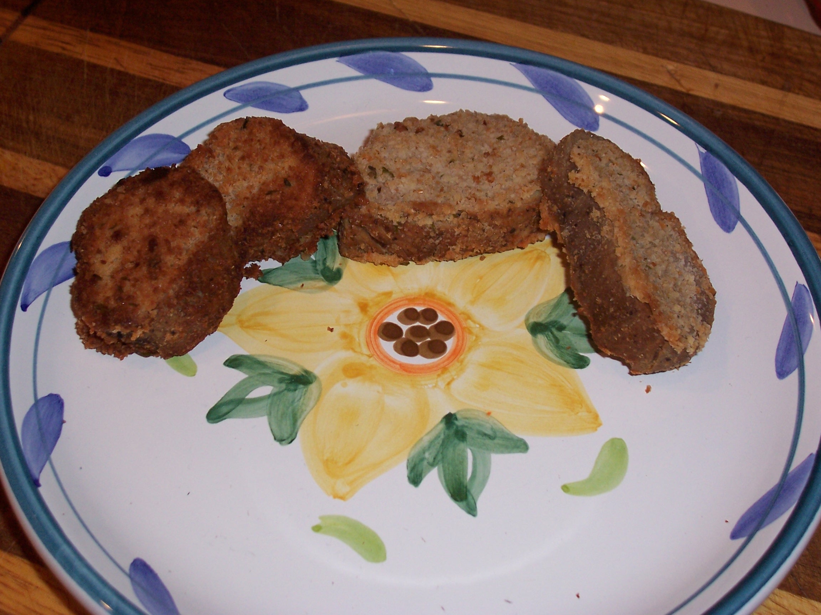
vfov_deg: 27.5
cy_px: 308
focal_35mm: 53
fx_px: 1257
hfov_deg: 36.2
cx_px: 410
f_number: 3.4
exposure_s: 1/60
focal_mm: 8.6
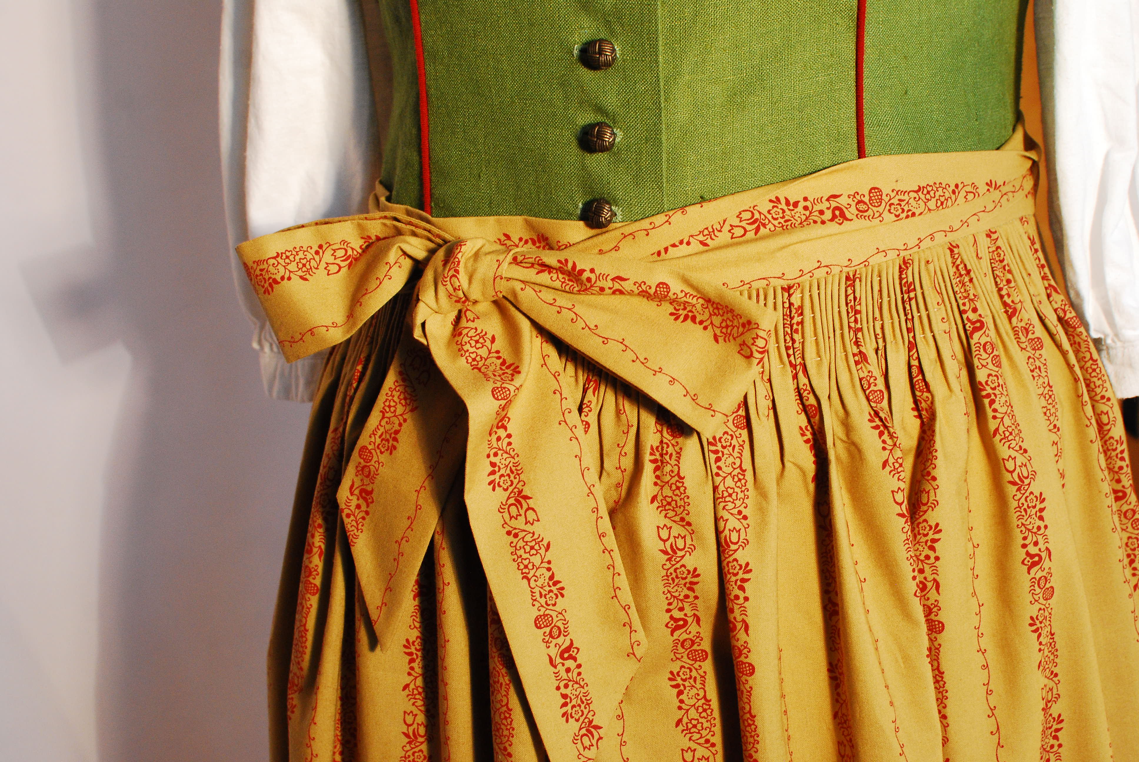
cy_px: 381
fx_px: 1663
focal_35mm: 52
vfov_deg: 25.8
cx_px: 570
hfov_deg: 37.8
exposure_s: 1/20
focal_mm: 35
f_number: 5.6
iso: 800
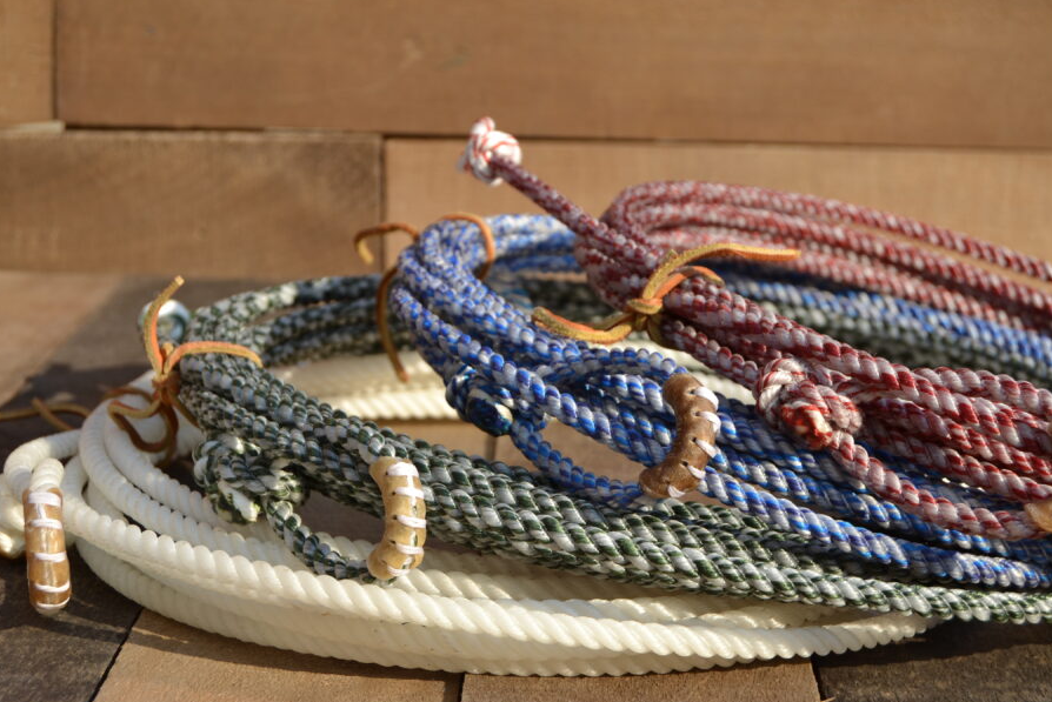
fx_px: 2310
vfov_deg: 17.3
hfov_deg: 25.7
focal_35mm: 79
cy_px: 397
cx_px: 538
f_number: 7.1
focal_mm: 46
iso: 100
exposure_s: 1/200
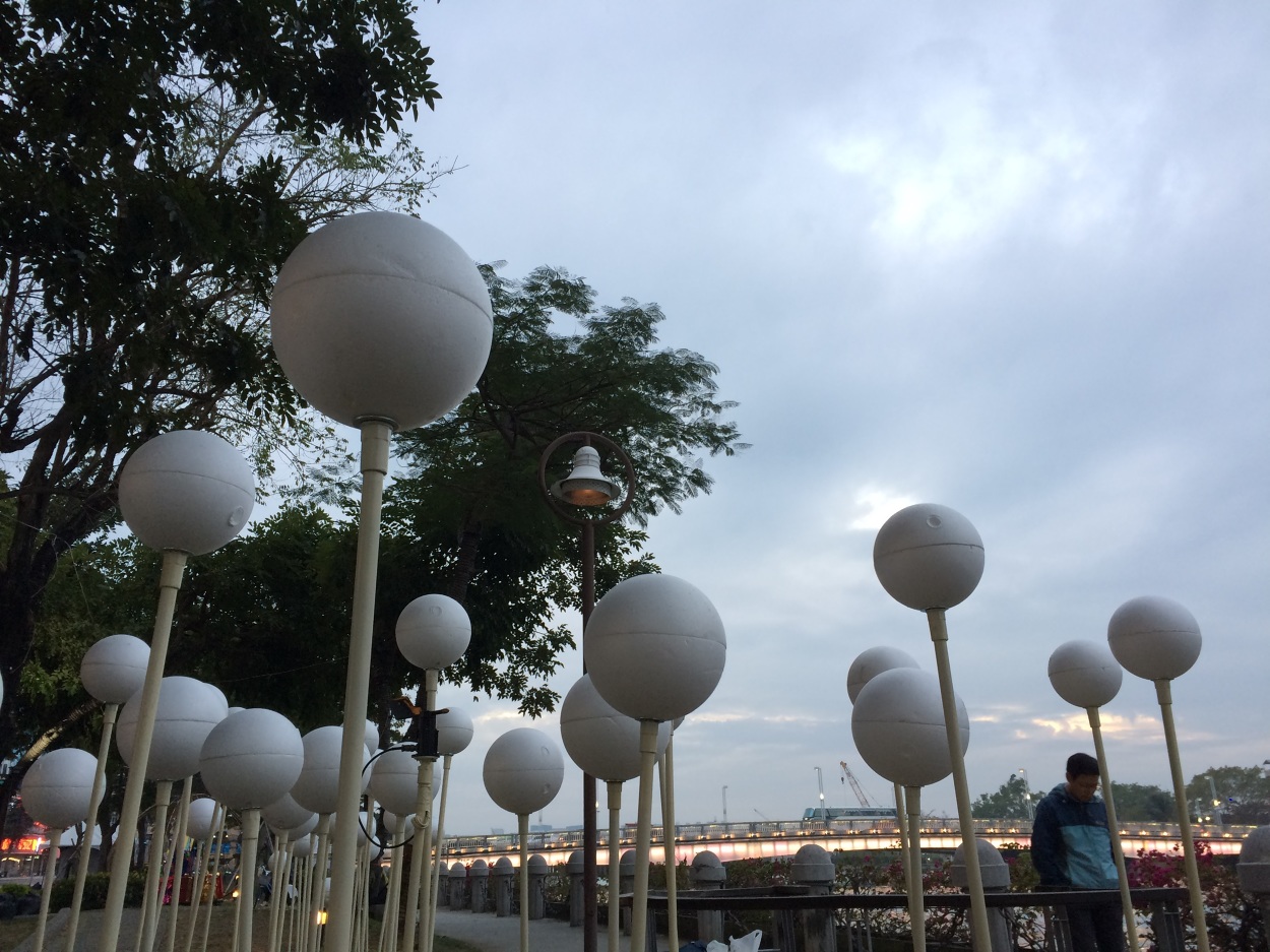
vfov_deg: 48.2
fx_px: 1064
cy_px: 476
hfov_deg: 61.7
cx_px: 635
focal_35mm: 29
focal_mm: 4.15
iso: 50
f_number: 2.2
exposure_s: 1/30
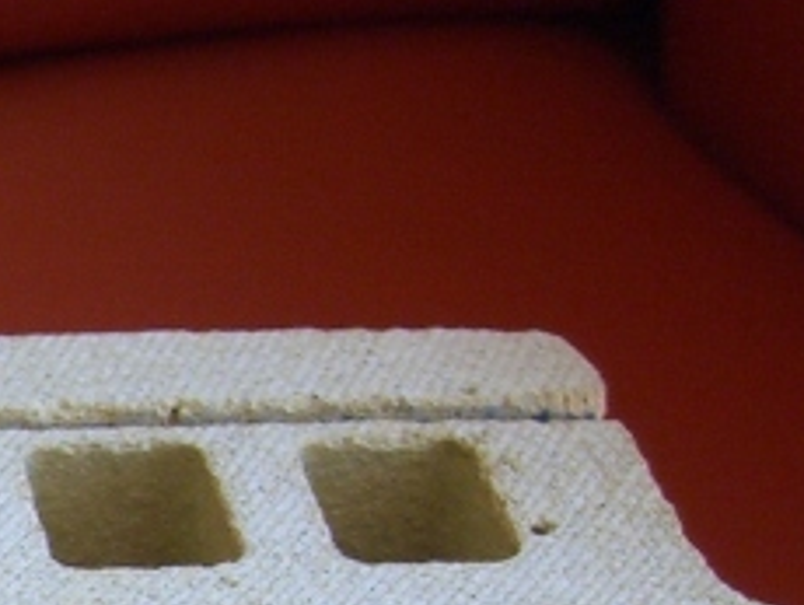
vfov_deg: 8.5
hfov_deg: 10.7
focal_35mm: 169
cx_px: -780
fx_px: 3929
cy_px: 1067
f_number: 2.8
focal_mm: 7.9
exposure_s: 1/60
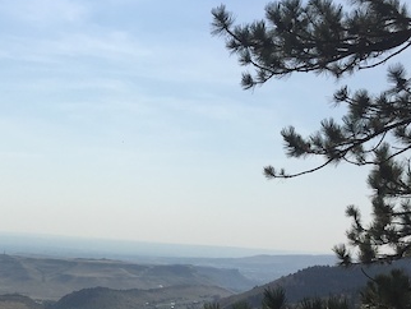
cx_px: 17
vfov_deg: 19.8
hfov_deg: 25.9
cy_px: 313
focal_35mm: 72
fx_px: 856
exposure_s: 1/4405
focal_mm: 4.15
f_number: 2.2
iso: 32
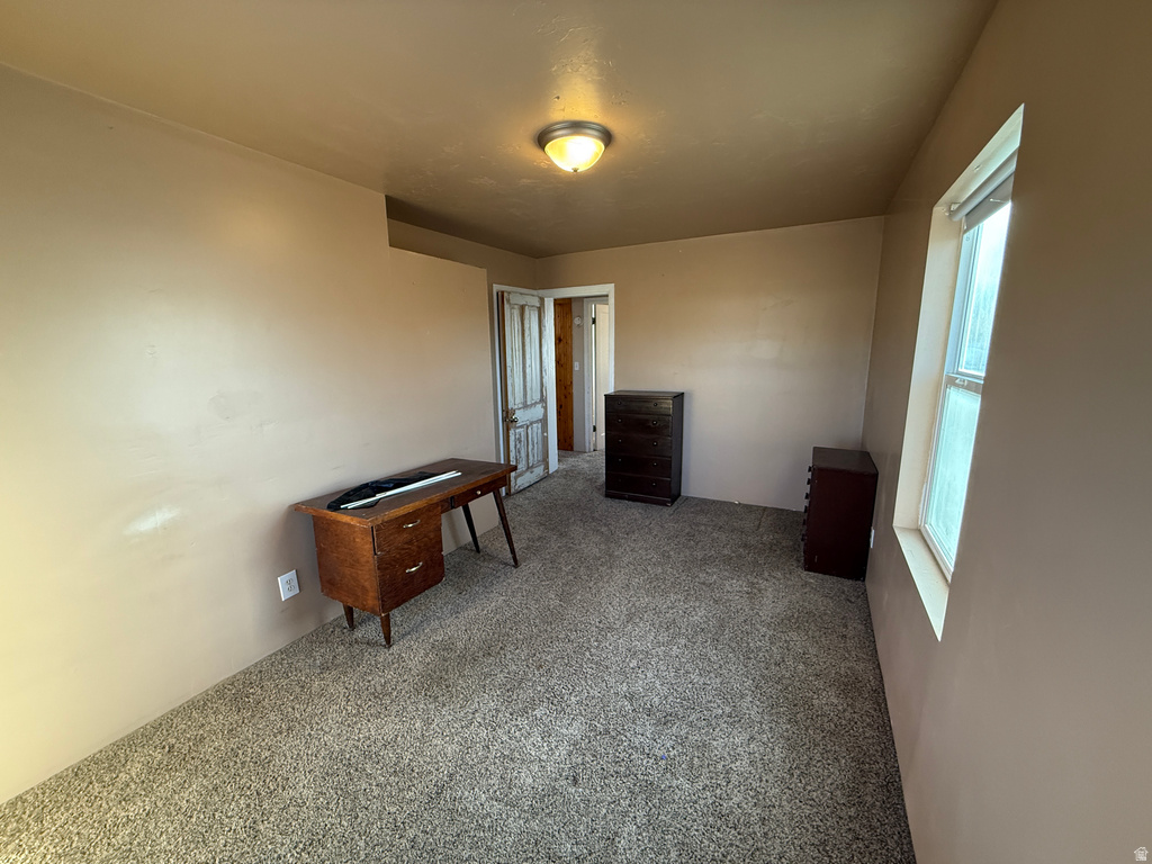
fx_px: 466
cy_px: 432
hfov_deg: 102.1
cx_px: 576
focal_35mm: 14
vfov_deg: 85.7
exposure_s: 1/120
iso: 320
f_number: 2.2
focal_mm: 2.22
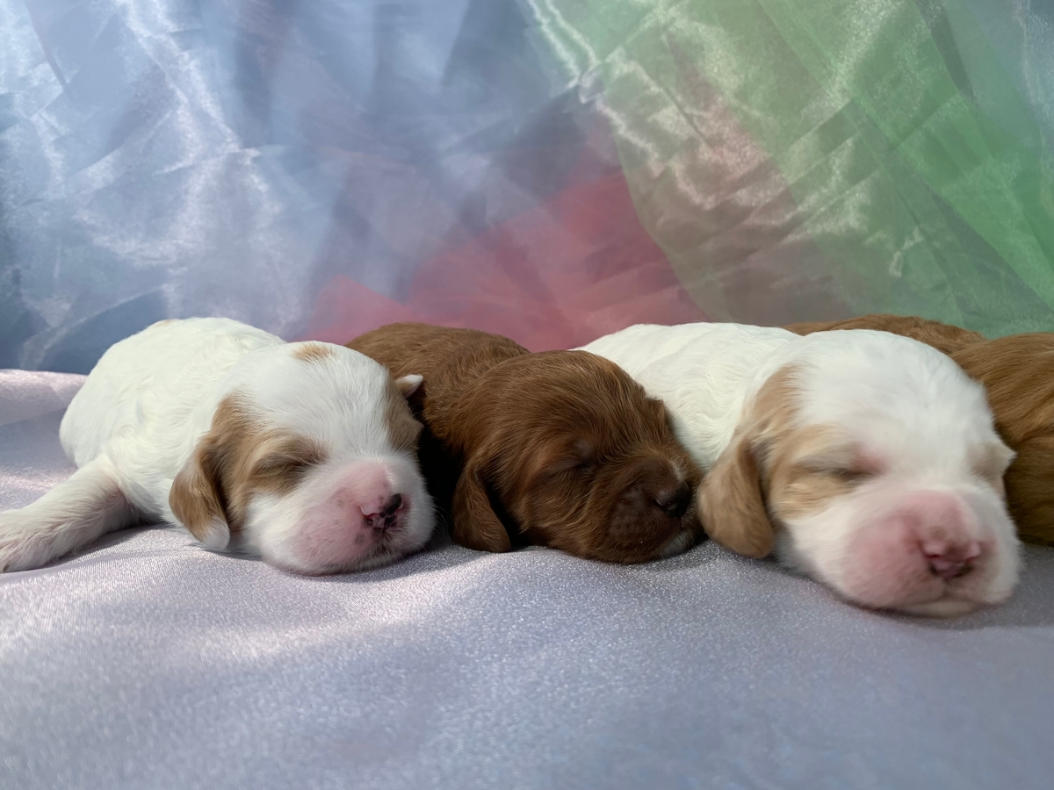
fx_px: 792
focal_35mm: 26
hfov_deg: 67.3
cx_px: 527
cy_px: 395
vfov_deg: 53.1
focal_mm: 4.25
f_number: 1.8
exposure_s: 1/120
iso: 80
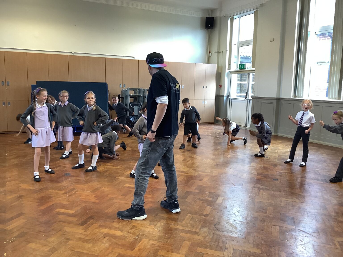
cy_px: 128
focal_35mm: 31
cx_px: 172
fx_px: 307
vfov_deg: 45.4
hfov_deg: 58.4
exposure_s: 1/50
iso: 250
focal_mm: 3.3
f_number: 2.4
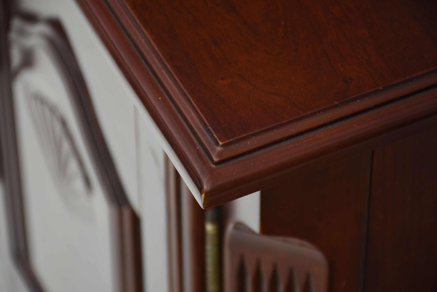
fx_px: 2551
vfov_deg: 6.6
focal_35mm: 210
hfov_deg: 9.8
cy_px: 146
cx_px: 218
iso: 200
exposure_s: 1/100
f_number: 6.3
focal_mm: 140
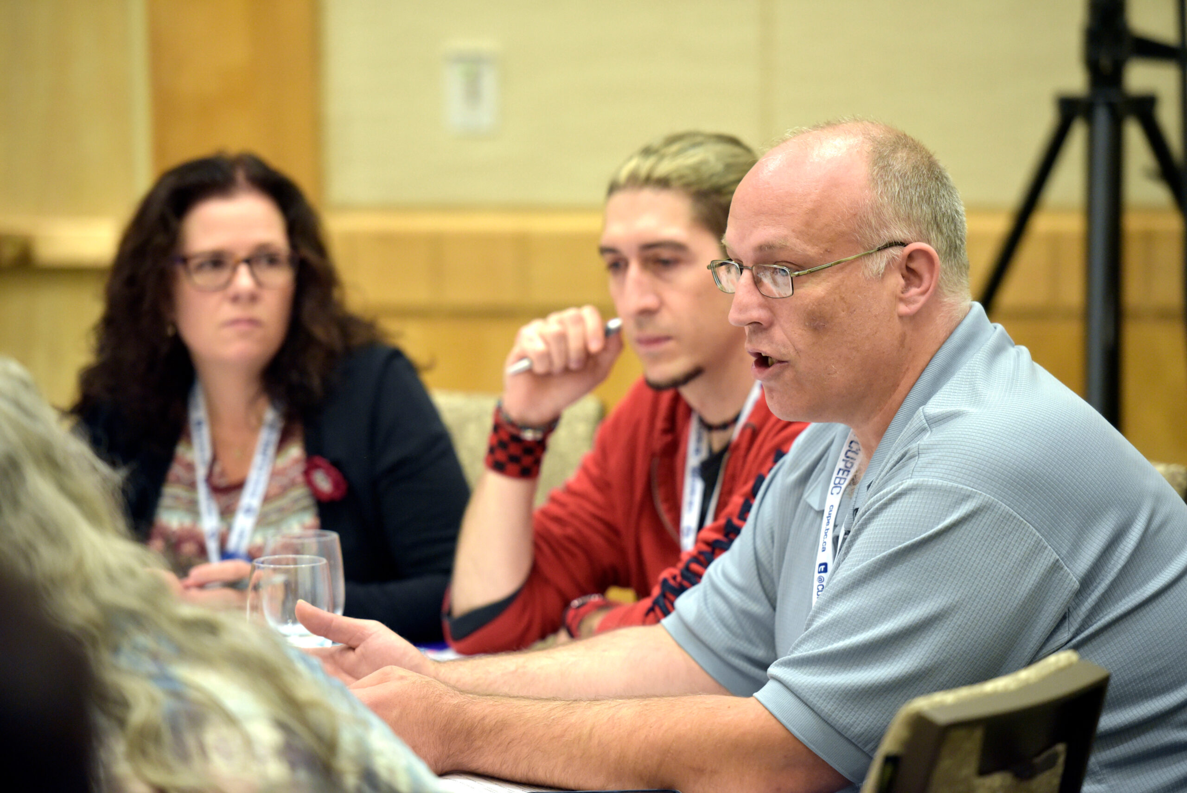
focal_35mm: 155
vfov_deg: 8.9
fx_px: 5112
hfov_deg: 13.2
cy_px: 396
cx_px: 594
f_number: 2.8
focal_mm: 155
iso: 4000
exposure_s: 1/125
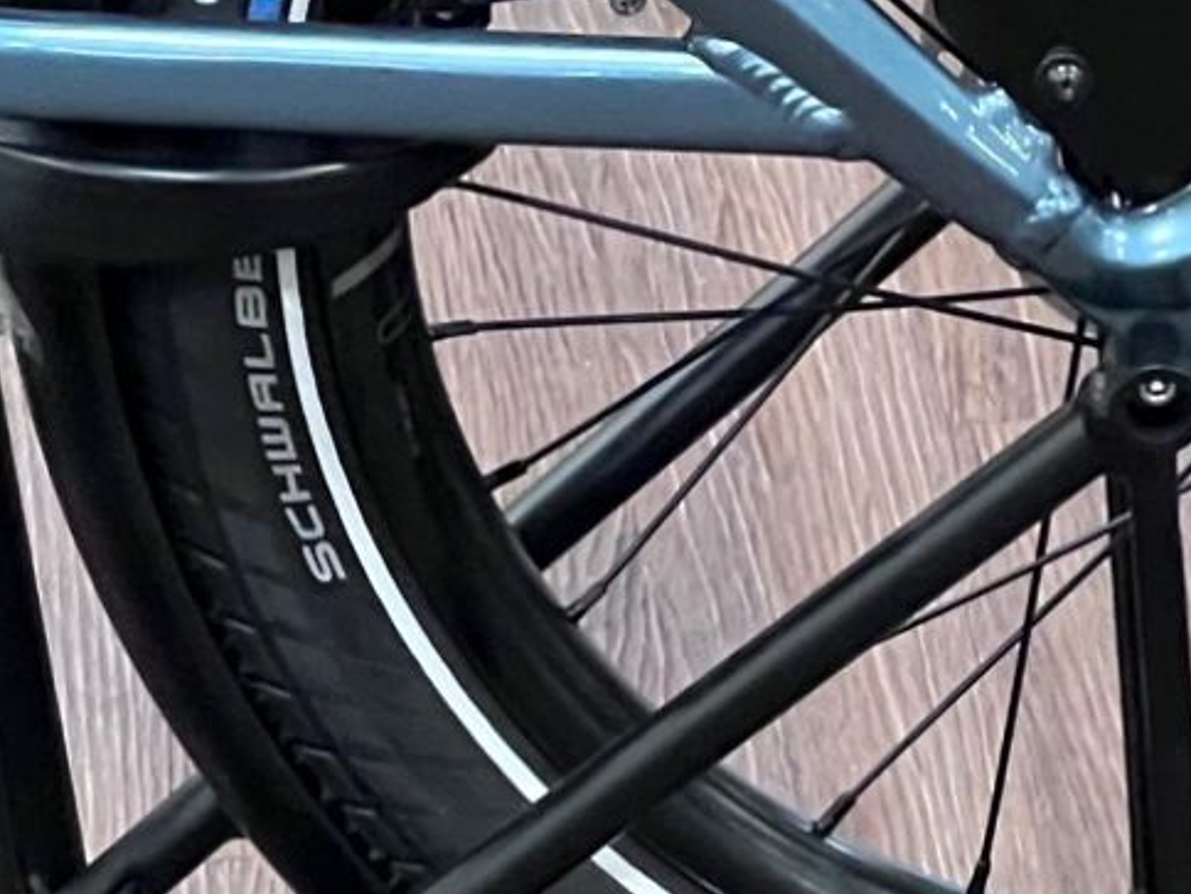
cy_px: 42
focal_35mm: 318
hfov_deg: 6.2
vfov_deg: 4.7
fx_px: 10941
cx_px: 664
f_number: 2.8
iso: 500
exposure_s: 1/50
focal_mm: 9
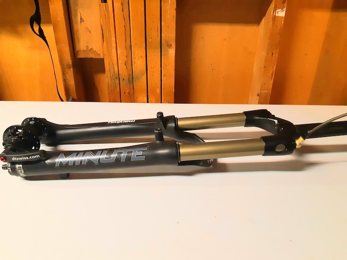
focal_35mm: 26
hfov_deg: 67.3
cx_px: 174
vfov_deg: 53.1
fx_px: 261
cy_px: 130
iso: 250
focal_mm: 3.93
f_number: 1.7
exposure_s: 1/24
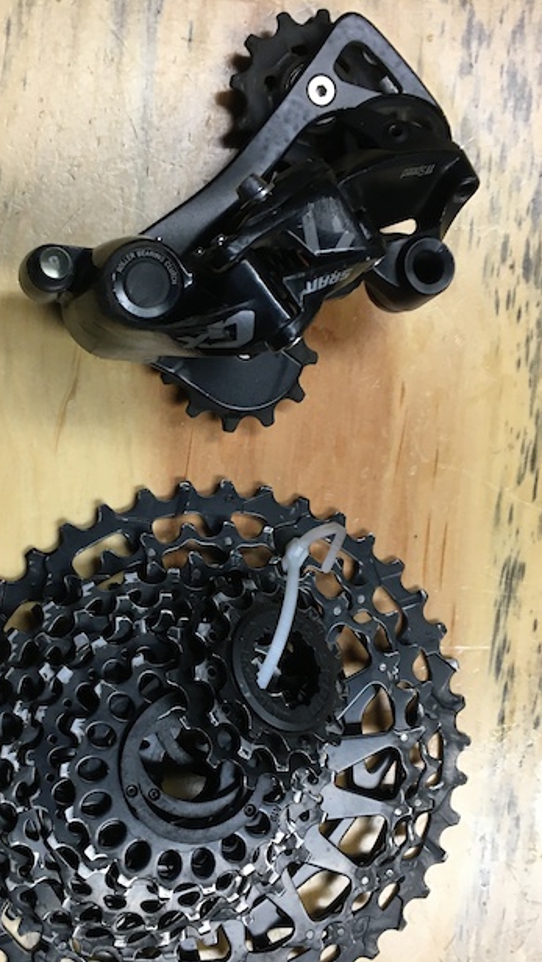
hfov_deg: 28.7
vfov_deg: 49.3
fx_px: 1046
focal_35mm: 41
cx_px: 147
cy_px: 518
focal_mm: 4.15
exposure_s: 1/30
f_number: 2.2
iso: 80
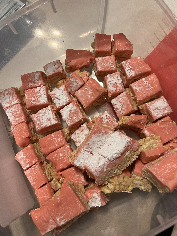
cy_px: 118
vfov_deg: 67.3
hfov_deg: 53.1
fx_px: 177
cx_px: 88
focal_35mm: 26
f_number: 1.5
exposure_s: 1/66
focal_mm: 5.7
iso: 125
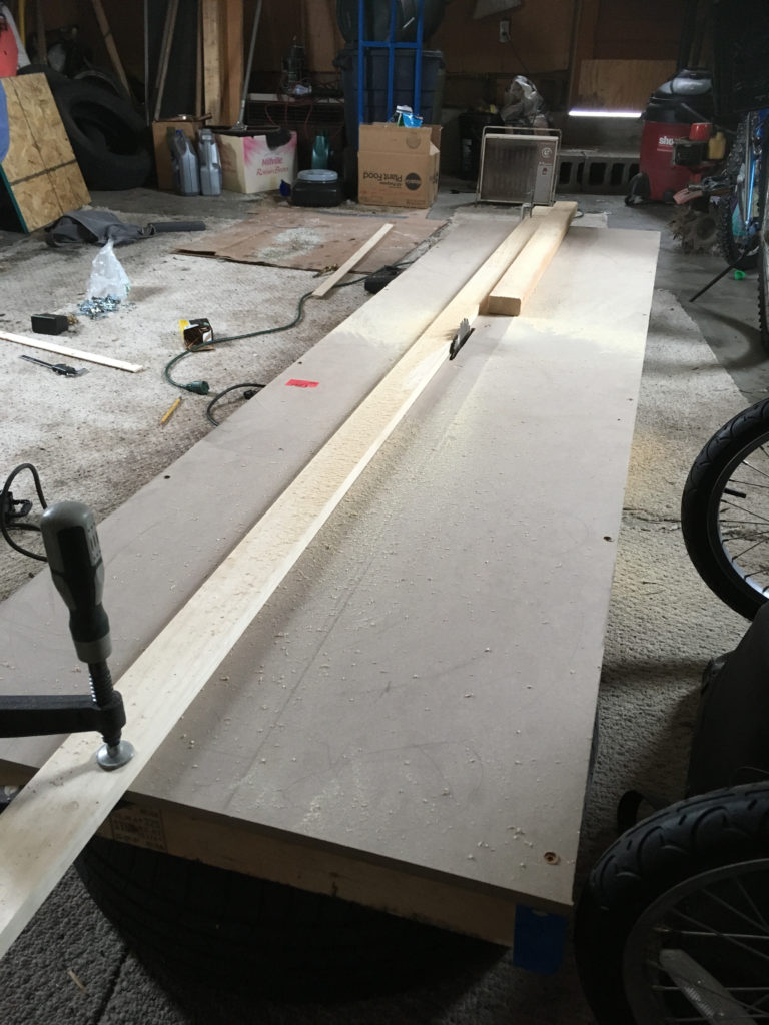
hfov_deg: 48.2
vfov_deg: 61.7
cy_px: 512
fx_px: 859
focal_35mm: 29
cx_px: 384
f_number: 2.2
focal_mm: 4.15
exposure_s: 1/30
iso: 125
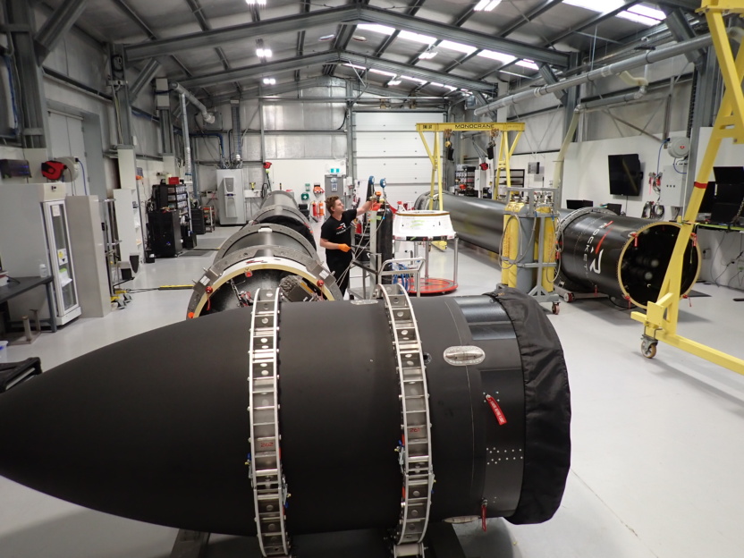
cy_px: 279
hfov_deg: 69.4
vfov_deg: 54.9
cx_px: 372
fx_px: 537
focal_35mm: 25
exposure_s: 1/60
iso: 200
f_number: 2
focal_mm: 4.5
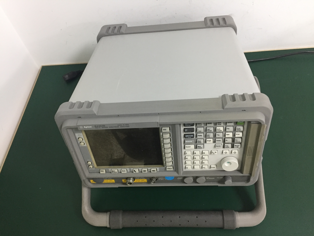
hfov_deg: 61.7
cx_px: 157
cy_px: 118
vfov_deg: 48.2
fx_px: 263
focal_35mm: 29
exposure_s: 1/33
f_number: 2.2
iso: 200
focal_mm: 4.15
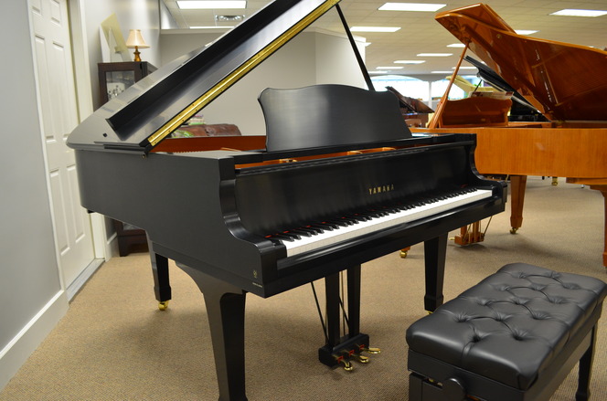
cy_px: 200
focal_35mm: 27
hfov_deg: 67.5
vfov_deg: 47.7
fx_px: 454
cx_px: 304
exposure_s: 1/40
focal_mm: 18
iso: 800
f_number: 3.5
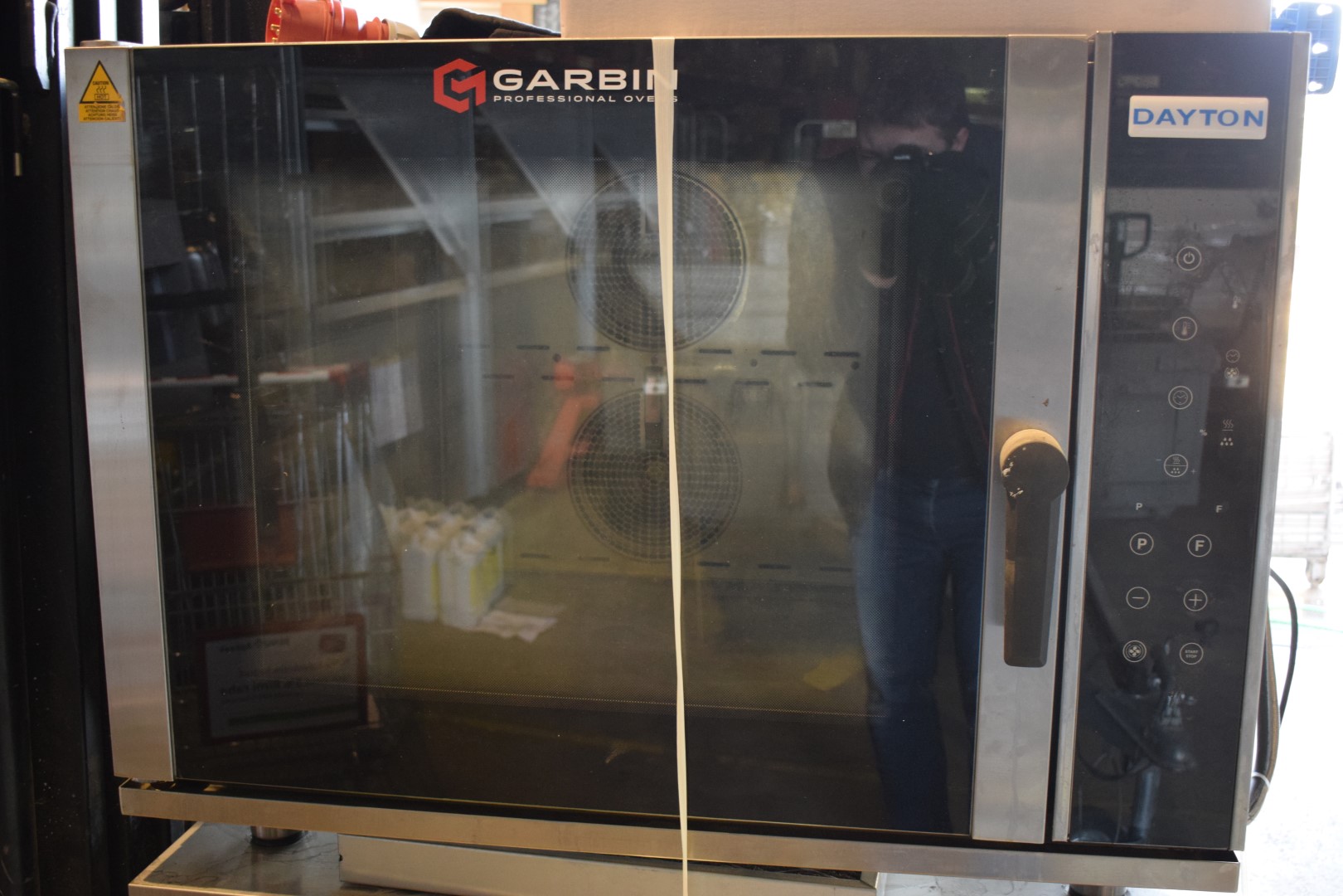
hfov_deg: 51.3
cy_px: 448
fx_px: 1399
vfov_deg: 35.5
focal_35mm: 38
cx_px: 672
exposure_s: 1/40
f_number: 4
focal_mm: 25
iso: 1600
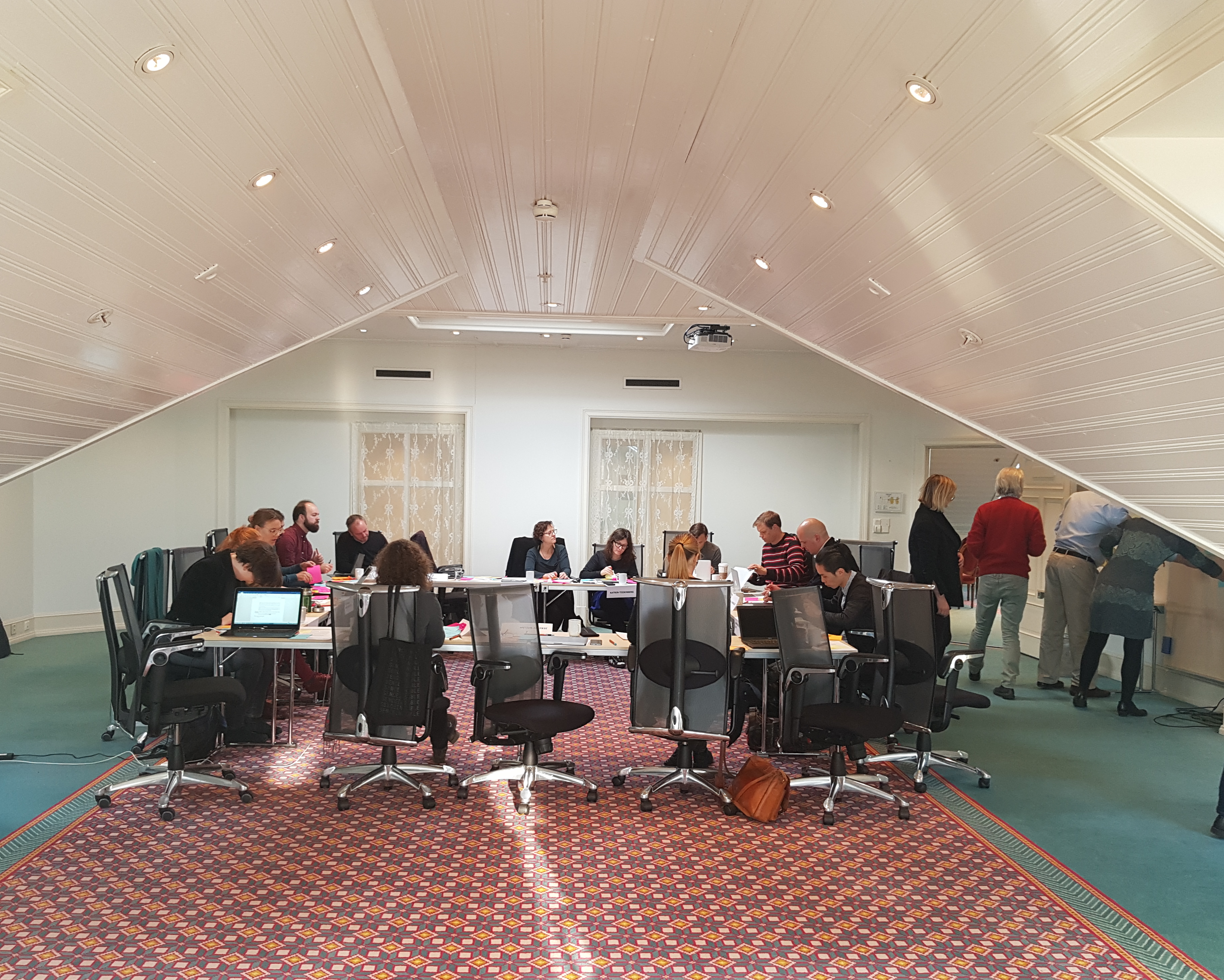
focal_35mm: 28
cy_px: 499
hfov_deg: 62.2
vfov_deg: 51.5
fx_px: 1014
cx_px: 586
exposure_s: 1/50
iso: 100
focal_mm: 4.2
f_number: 1.7
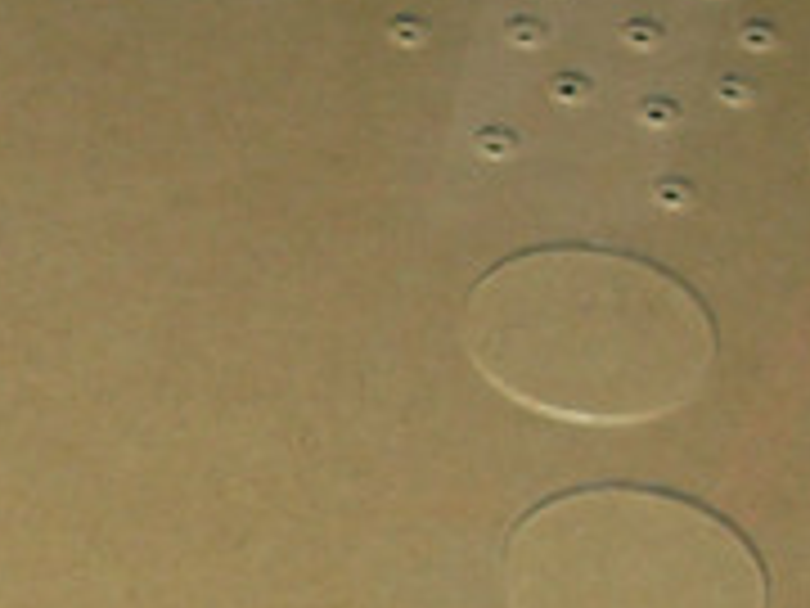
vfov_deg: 6.6
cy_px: 473
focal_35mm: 225
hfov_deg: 8.6
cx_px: -479
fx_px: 5265
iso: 100
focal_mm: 6.2
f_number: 2.8
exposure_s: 1/60
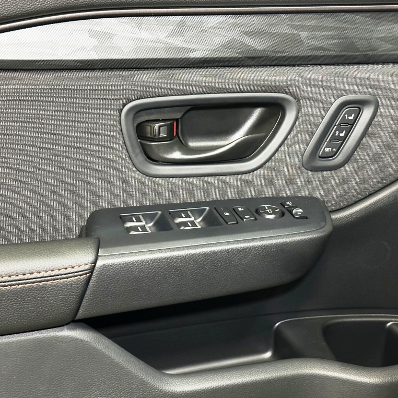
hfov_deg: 30.0
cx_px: 222
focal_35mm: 57
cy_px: 200
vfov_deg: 30.0
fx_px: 741
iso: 640
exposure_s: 1/30
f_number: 1.78
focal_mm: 6.86
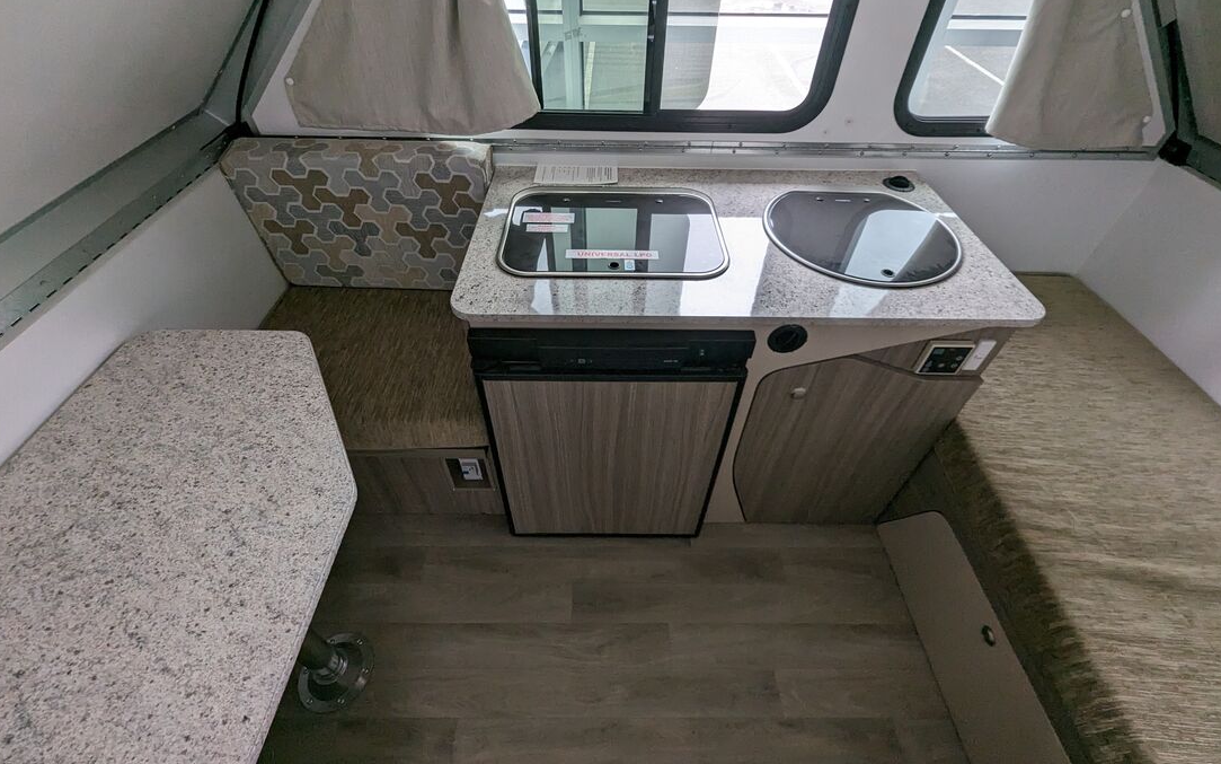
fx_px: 466
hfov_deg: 105.3
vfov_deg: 78.4
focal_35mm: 14
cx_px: 608
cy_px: 345
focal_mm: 1.95
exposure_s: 1/50
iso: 150
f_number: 2.2
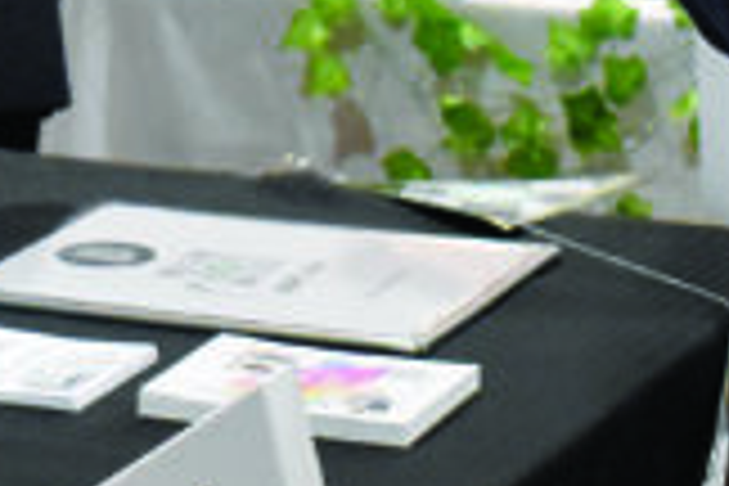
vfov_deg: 5.5
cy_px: -286
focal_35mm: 245
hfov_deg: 8.3
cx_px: -148
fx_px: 4961
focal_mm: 24
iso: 1600
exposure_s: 1/40
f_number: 3.8
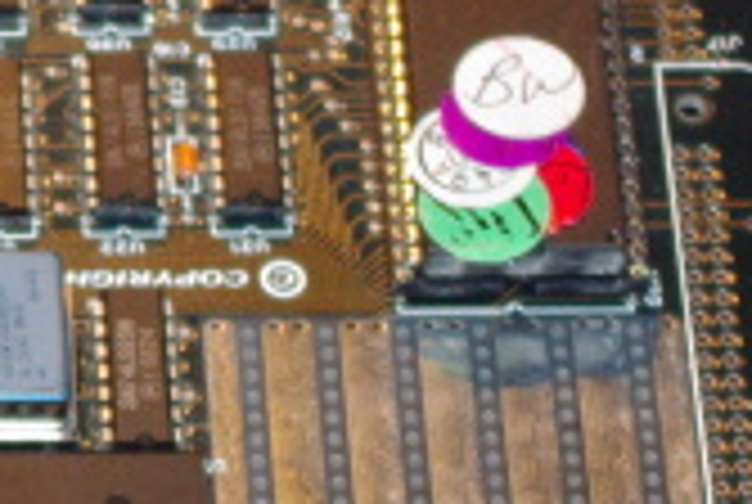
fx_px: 7512
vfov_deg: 3.8
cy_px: 207
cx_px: -549
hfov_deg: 5.6
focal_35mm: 359
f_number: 5.6
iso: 400
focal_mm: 50
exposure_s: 1/10
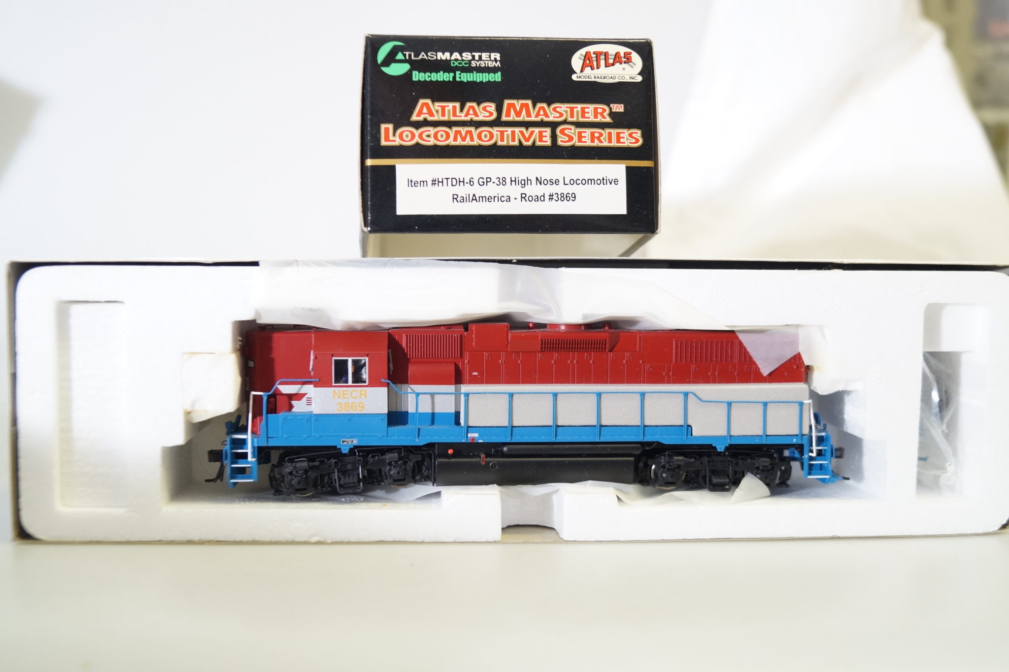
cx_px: 504
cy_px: 336
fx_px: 1177
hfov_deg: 46.4
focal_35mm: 42
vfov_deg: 31.9
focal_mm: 28
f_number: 4.5
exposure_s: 1/160
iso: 640
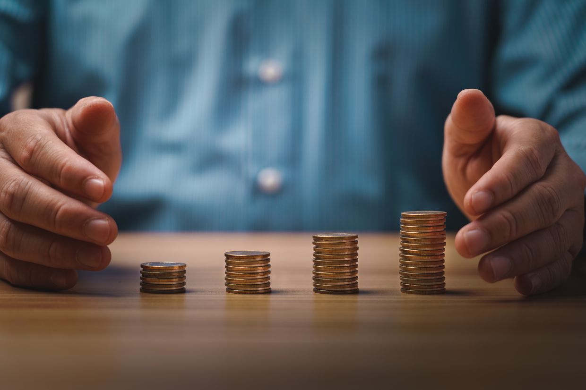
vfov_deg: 13.0
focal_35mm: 105
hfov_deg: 19.5
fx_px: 1709
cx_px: 293
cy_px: 195
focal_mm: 105
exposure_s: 1/160
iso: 100
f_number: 4
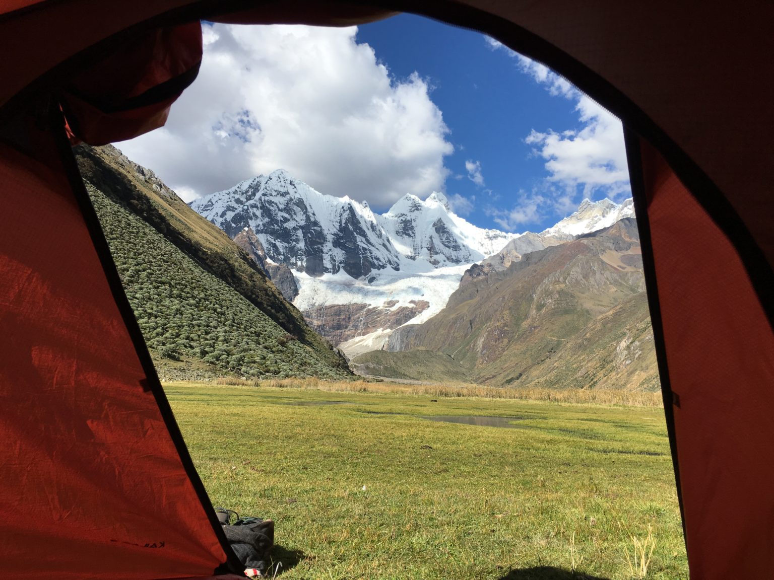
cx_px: 387
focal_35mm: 29
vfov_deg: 48.2
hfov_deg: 61.7
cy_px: 290
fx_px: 648
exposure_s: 1/2198
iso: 25
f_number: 2.2
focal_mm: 4.15
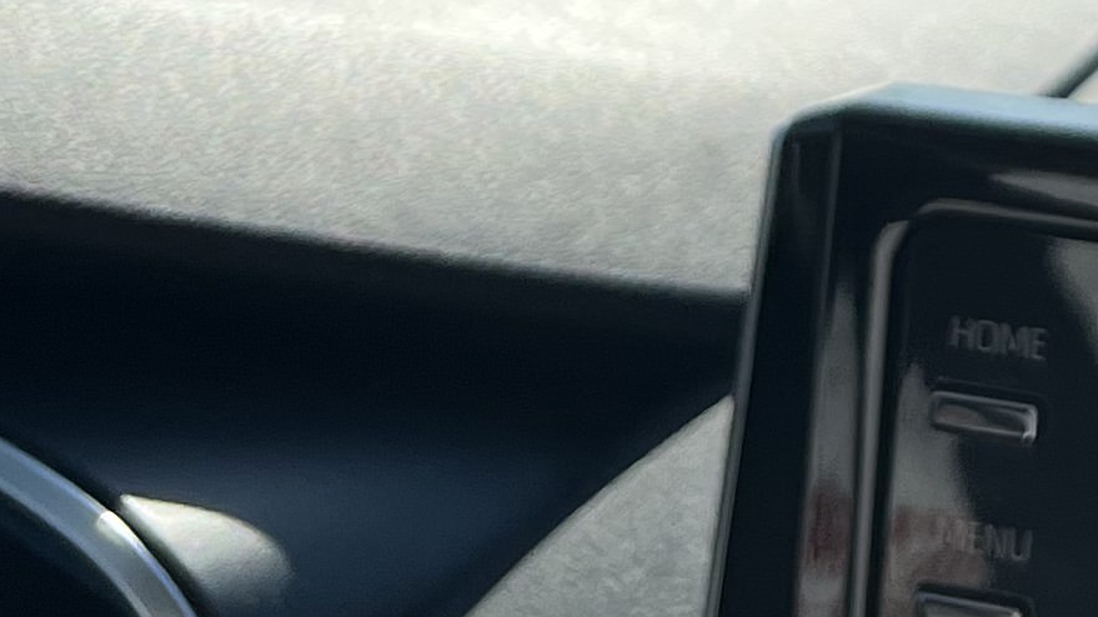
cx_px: 1458
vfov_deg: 8.7
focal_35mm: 130
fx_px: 3784
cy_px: -751
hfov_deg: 15.6
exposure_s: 1/3215
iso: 50
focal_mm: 5.1
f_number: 1.6
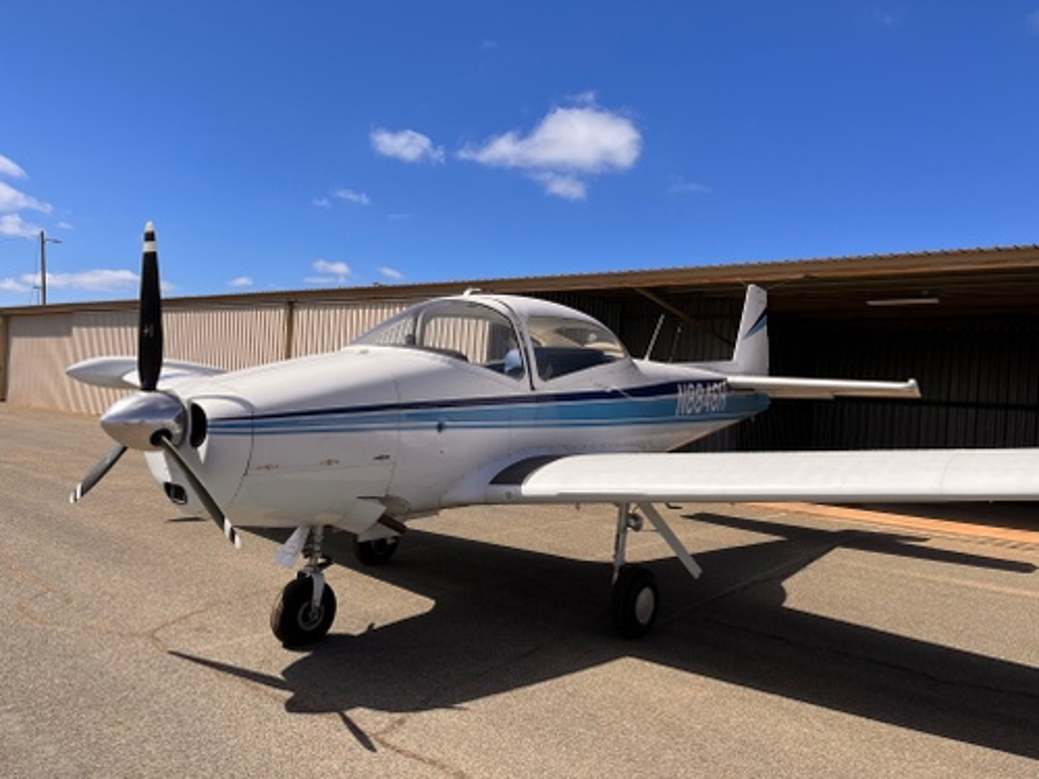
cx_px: 520
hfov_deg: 67.3
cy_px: 390
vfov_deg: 53.1
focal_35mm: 26
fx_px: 780
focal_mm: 5.1
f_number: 1.6
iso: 50
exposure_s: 1/4484
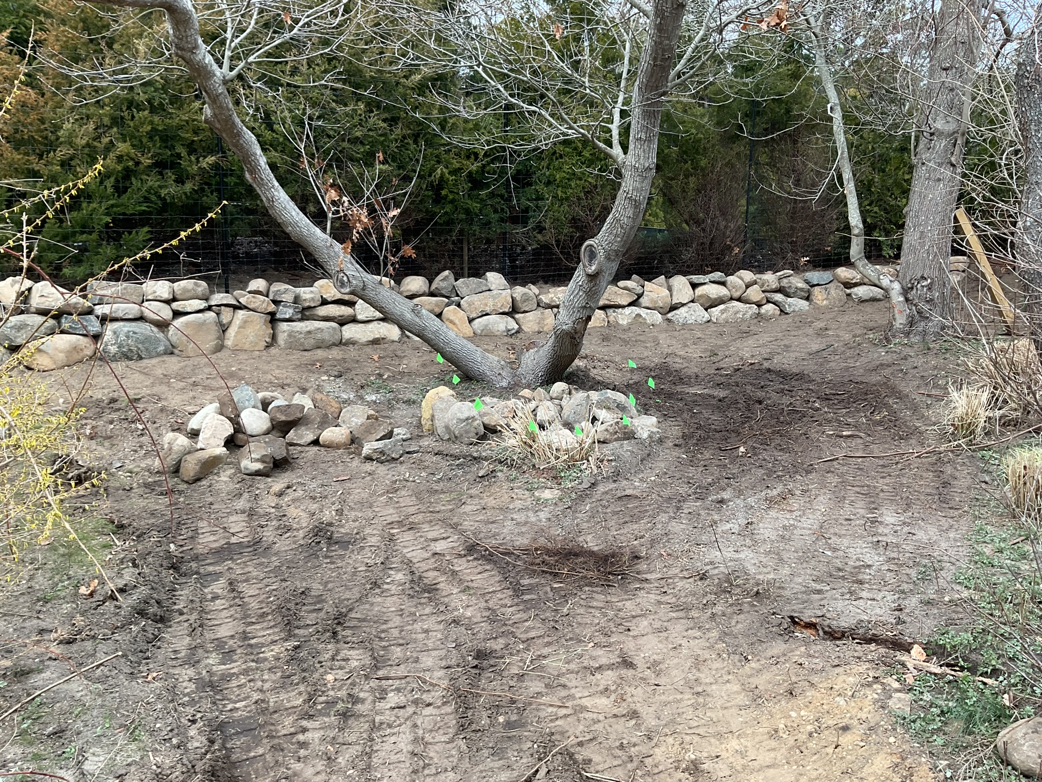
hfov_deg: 61.7
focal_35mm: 29
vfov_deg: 48.2
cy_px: 391
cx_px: 521
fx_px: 873
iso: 16
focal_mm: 3
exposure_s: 1/320
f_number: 1.8
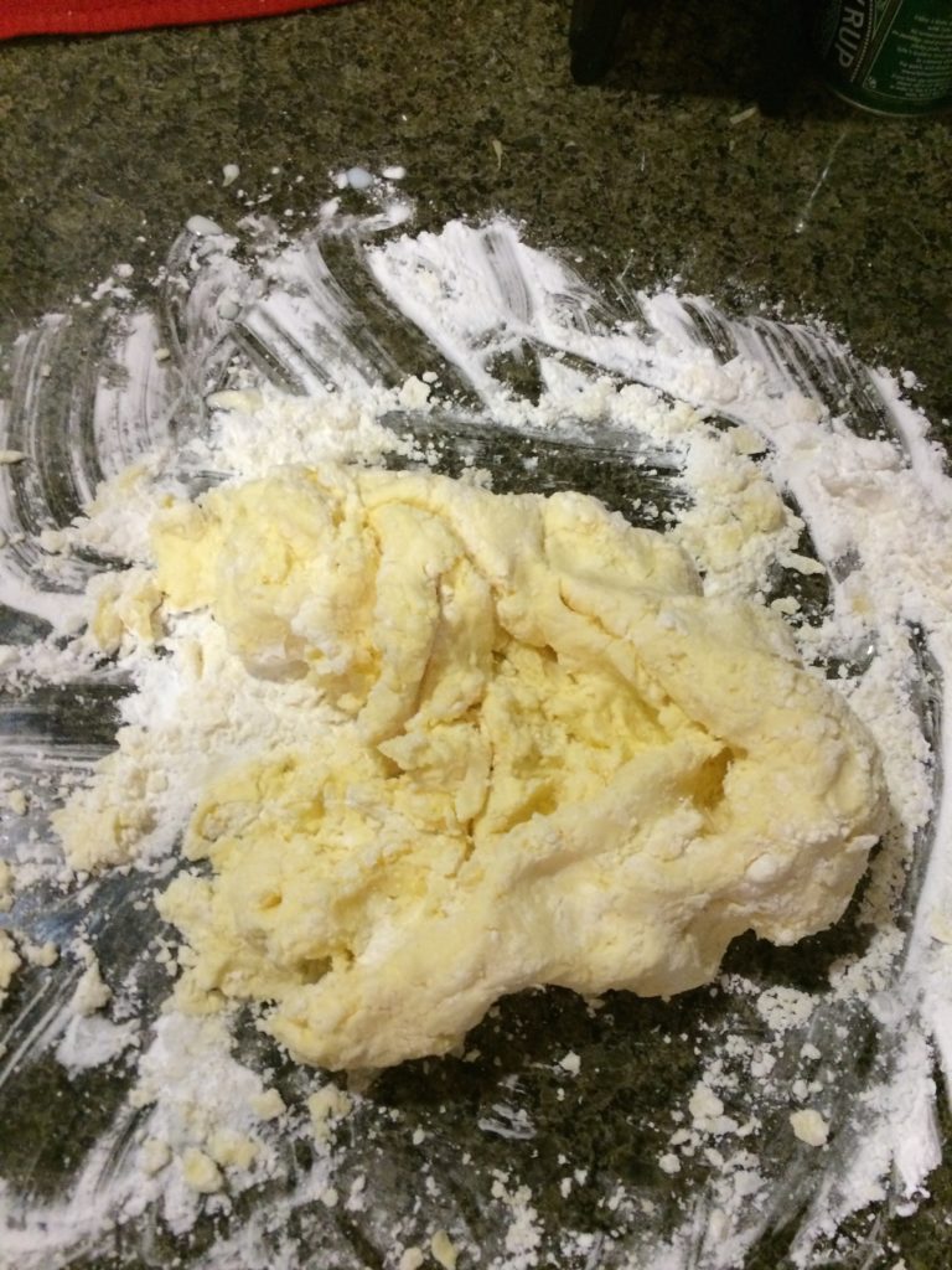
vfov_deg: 61.7
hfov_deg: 48.2
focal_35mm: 29
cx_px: 476
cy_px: 635
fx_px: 1063
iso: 250
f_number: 2.2
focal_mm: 4.15
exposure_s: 1/30
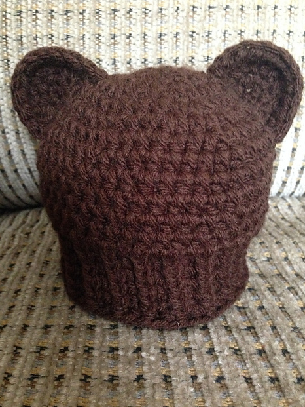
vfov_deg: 53.9
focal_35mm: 34
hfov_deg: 41.8
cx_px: 156
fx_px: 399
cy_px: 207
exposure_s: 1/15
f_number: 2.4
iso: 640
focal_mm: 4.12
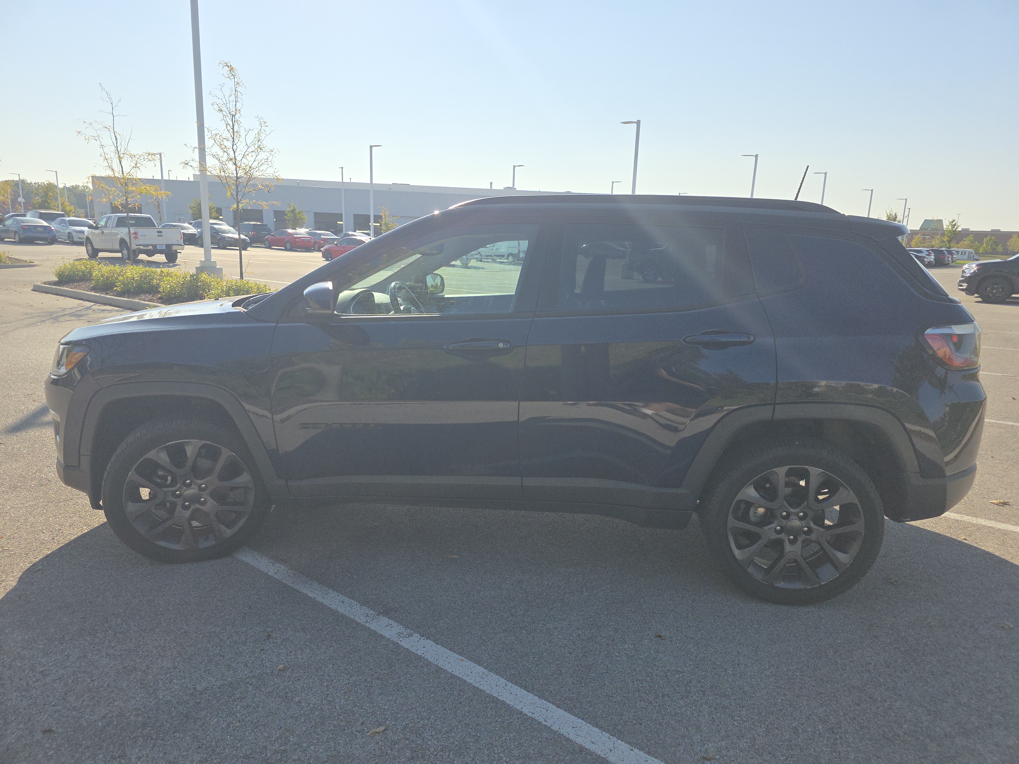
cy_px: 382
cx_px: 510
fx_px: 677
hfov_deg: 73.9
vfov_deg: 58.9
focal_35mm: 23
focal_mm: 6.3
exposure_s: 1/7333
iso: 80
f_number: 1.7
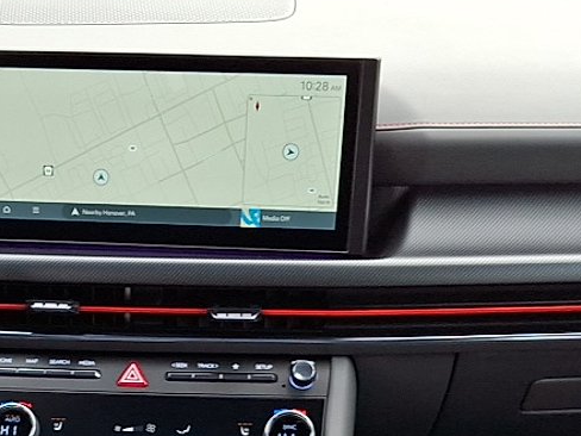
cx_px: 112
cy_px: 590
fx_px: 1376
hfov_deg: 23.5
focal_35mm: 82
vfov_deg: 16.8
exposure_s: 1/120
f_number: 1.8
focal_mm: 4.69
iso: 25
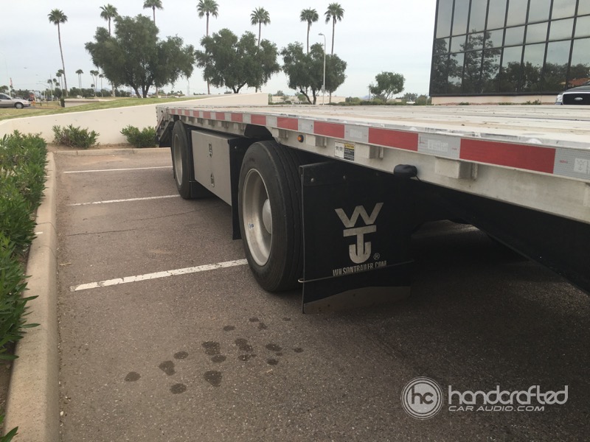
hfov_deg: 61.7
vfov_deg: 48.2
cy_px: 221
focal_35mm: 29
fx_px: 494
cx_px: 295
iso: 25
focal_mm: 4.15
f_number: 2.2
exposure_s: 1/1099
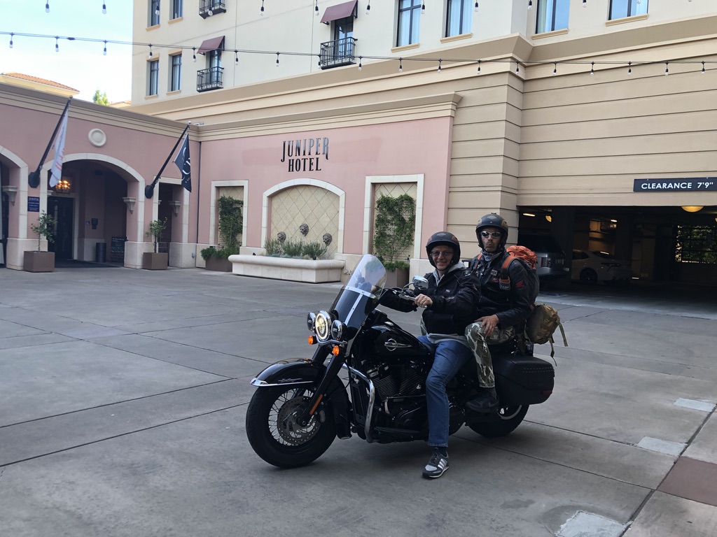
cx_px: 358
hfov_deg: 63.4
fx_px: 580
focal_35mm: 28
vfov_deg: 49.7
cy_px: 268
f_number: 1.8
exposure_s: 1/120
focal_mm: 4
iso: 25
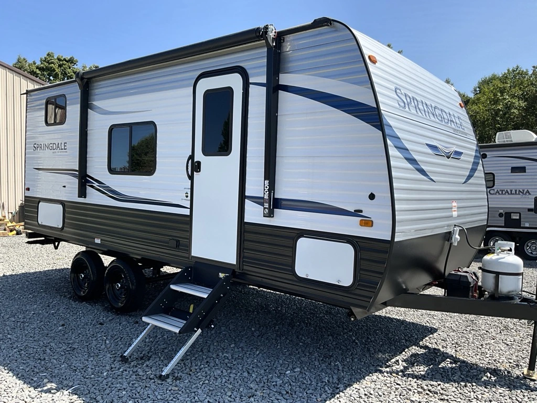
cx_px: 268
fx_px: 450
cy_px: 202
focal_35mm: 29
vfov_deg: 48.2
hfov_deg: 61.7
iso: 25
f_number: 1.8
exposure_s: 1/1144
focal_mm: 3
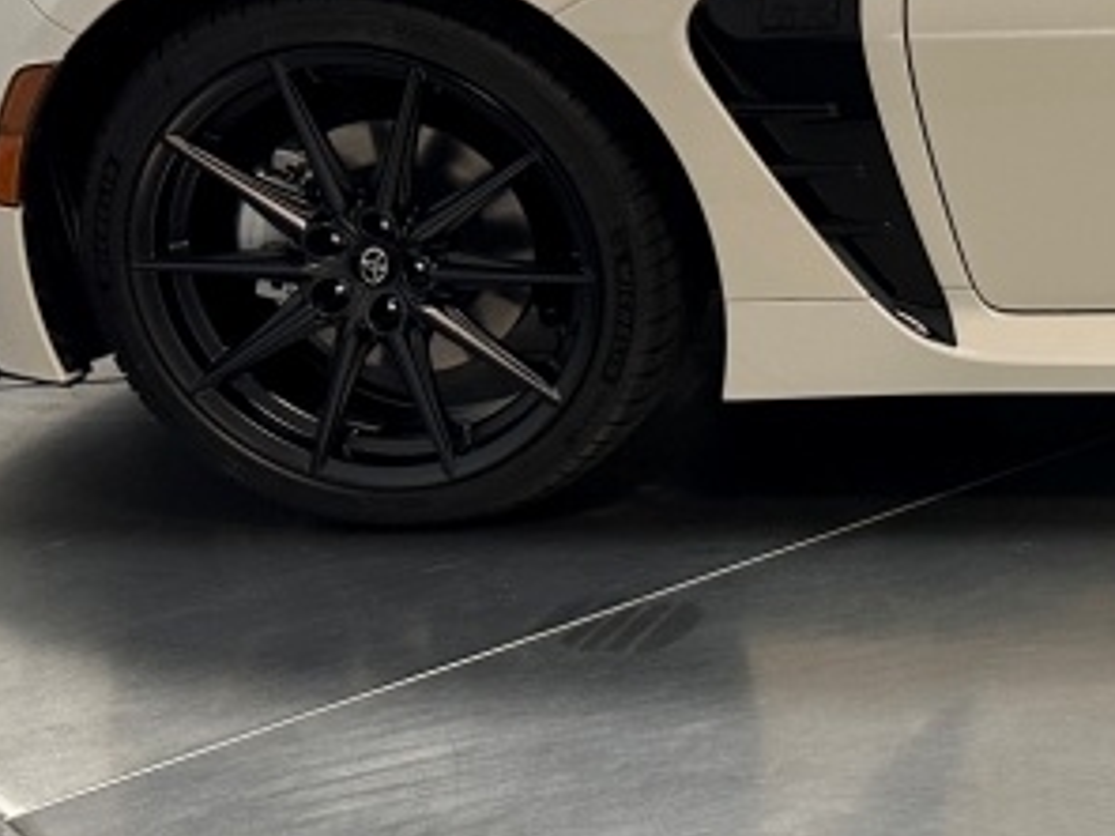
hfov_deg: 20.6
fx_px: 2673
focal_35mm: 83
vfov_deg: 17.6
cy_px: 185
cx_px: 1608
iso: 200
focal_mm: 6.86
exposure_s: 1/60
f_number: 1.78
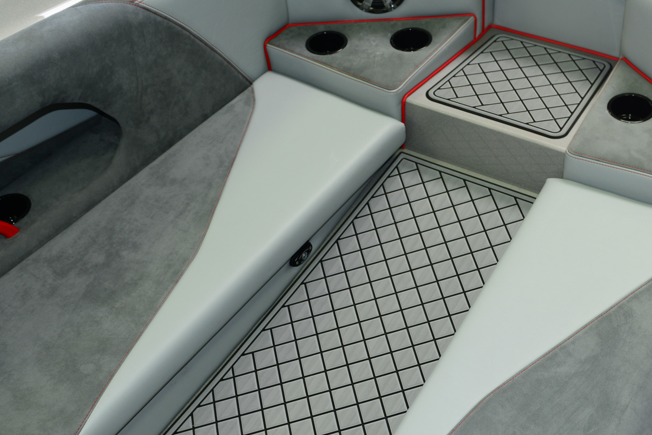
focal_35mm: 45
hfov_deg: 43.3
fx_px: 815
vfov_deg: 29.7
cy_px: 273
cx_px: 405
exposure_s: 1/200
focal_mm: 29
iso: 400
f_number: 3.5
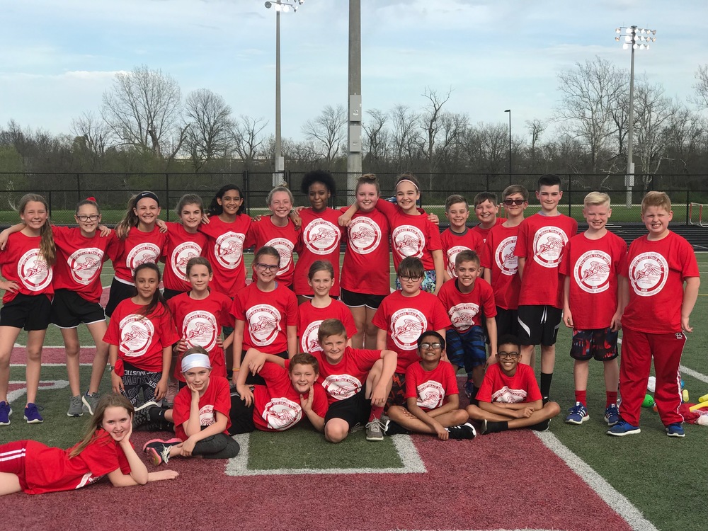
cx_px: 354
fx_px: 1166
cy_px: 266
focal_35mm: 57
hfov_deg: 33.8
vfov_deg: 25.7
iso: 20
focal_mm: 6.6
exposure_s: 1/567
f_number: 2.8
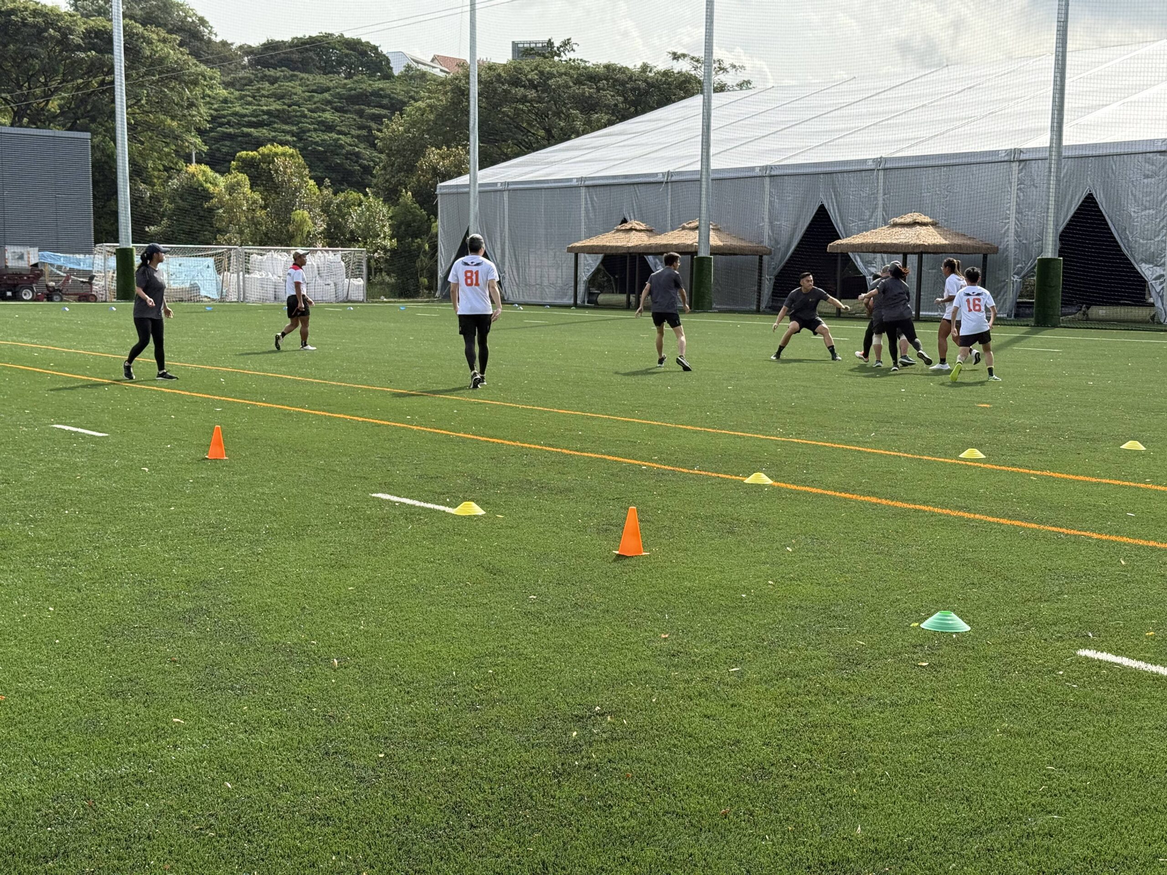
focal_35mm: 48
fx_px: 1618
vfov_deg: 30.3
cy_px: 438
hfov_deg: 39.7
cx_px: 584
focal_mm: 6.76
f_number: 1.78
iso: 80
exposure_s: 1/1883
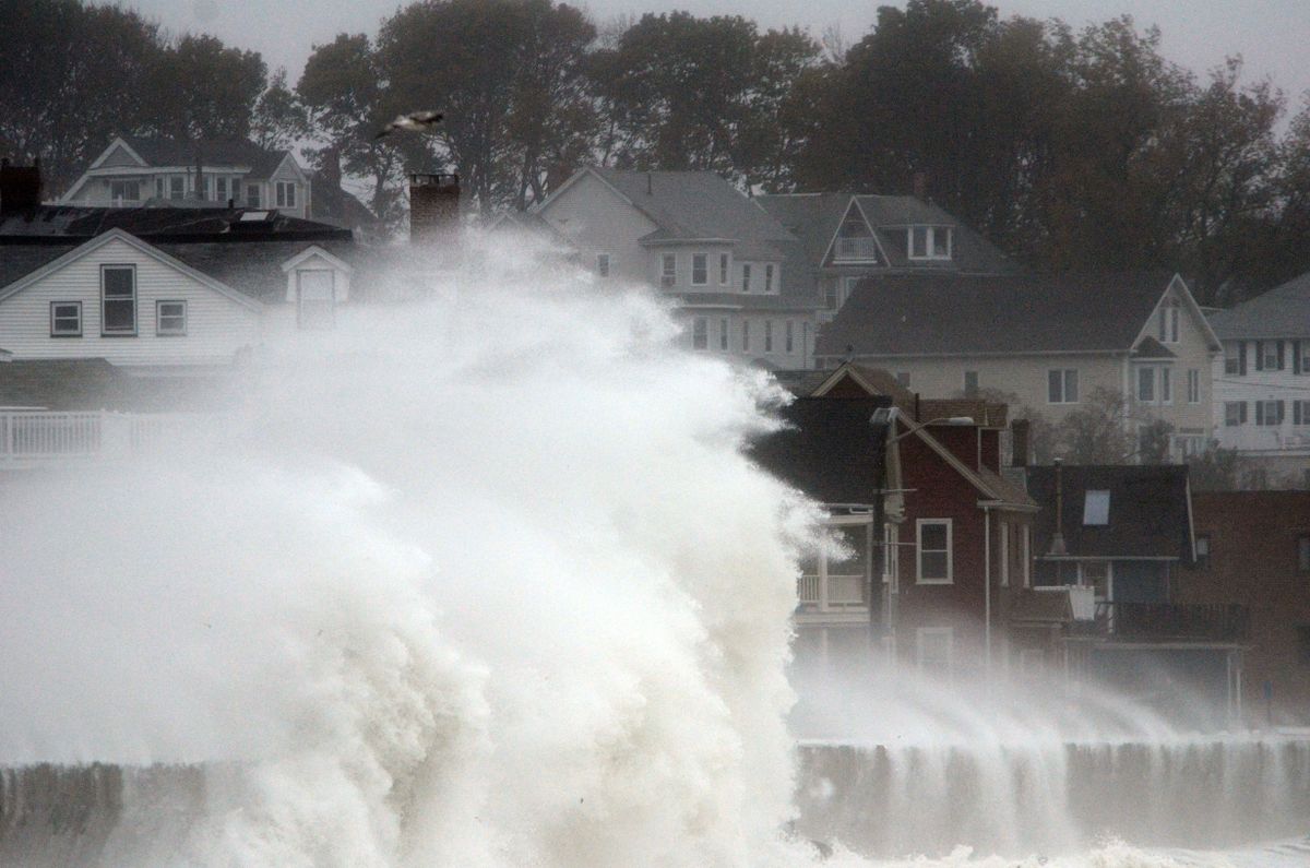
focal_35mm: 465
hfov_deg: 4.4
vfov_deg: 2.9
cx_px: 655
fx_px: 16887
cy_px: 434
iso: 1000
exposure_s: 1/2500
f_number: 6.3
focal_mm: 310
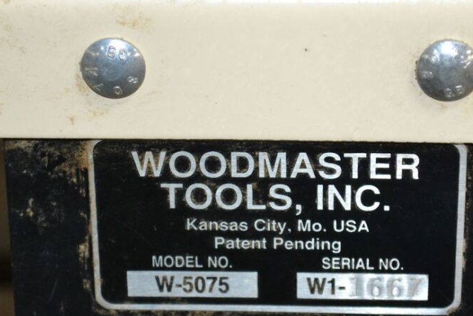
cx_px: 252
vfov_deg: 8.7
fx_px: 2075
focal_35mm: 158
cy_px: 242
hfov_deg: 13.0
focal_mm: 55
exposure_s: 1/60
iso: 1100
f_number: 5.6
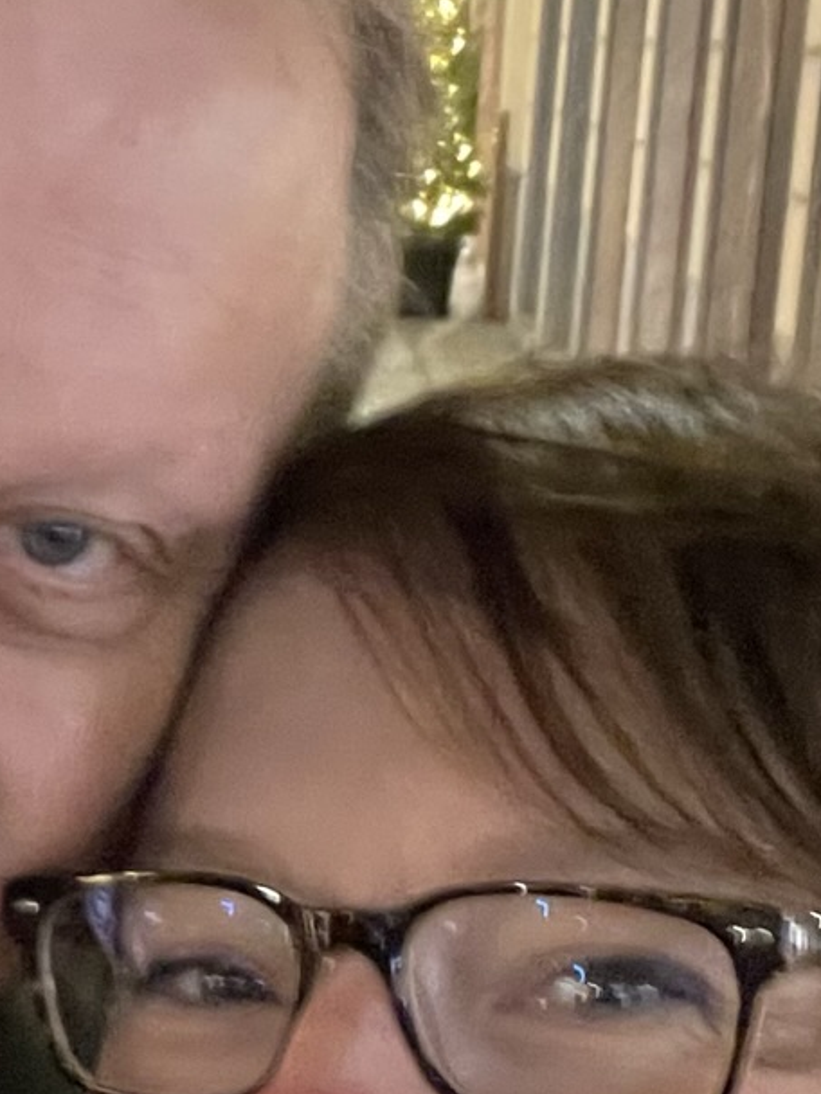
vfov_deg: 19.4
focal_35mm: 101
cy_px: 668
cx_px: -301
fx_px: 3194
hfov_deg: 14.0
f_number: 2.2
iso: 640
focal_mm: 2.71
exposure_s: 1/17
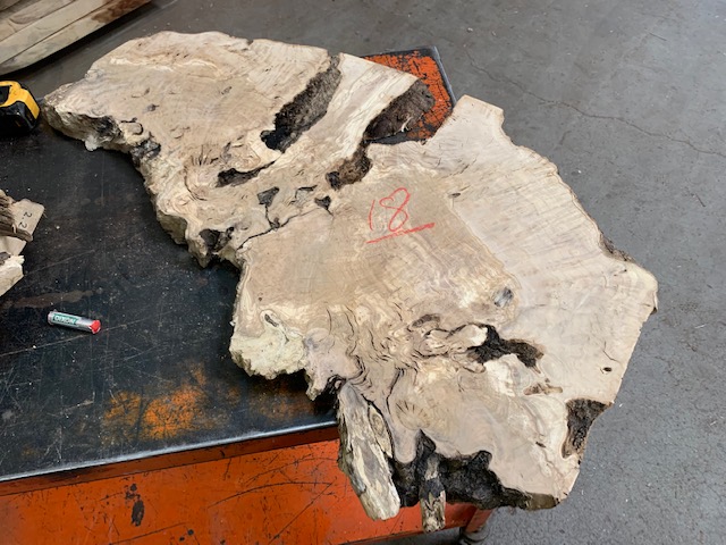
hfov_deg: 67.3
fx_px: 545
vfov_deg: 53.1
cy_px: 272
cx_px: 363
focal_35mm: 26
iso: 100
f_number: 1.8
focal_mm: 4.25
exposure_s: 1/60
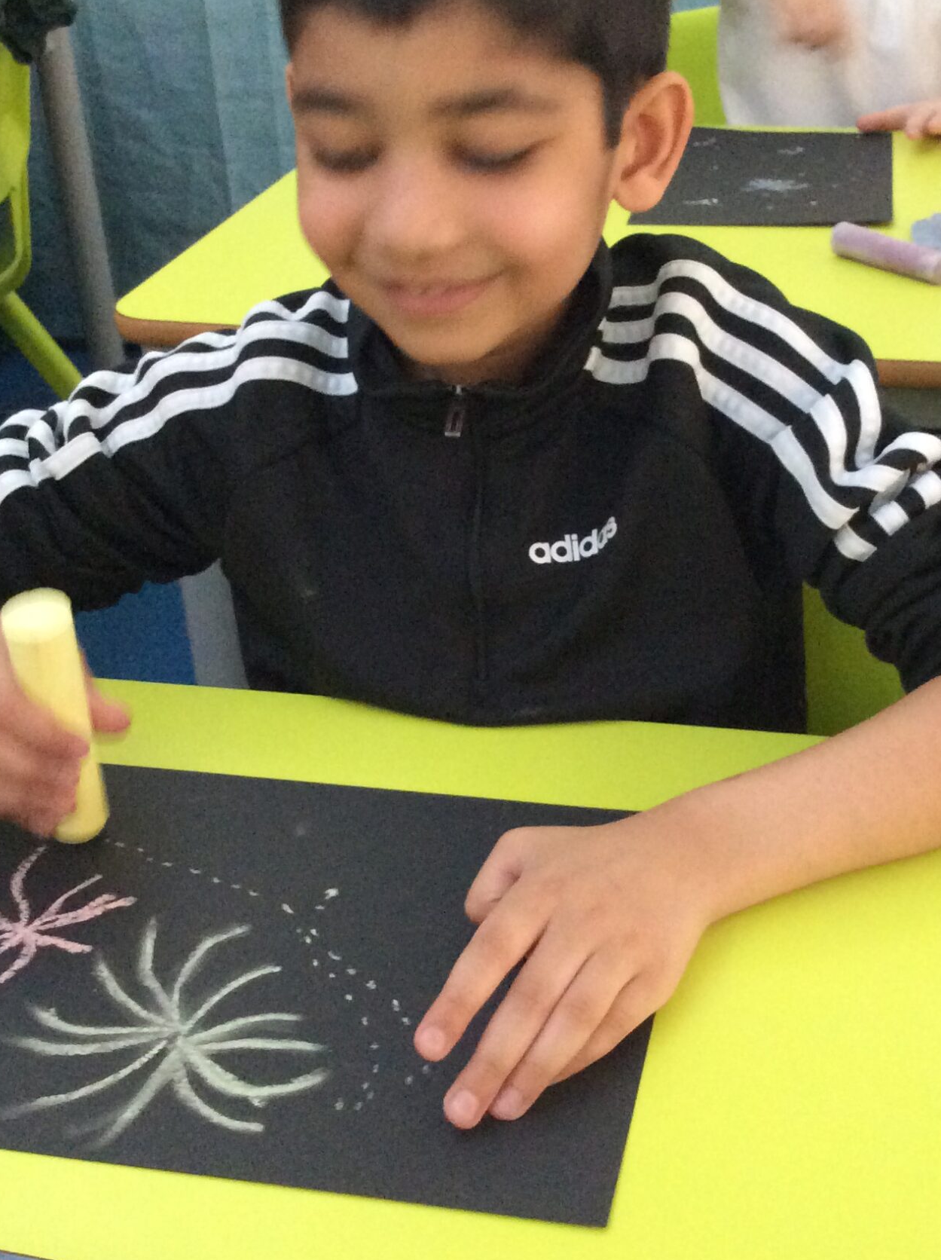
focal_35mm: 49
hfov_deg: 29.5
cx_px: 569
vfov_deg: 39.0
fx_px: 1781
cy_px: 624
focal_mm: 3.3
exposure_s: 1/17
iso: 320
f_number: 2.4
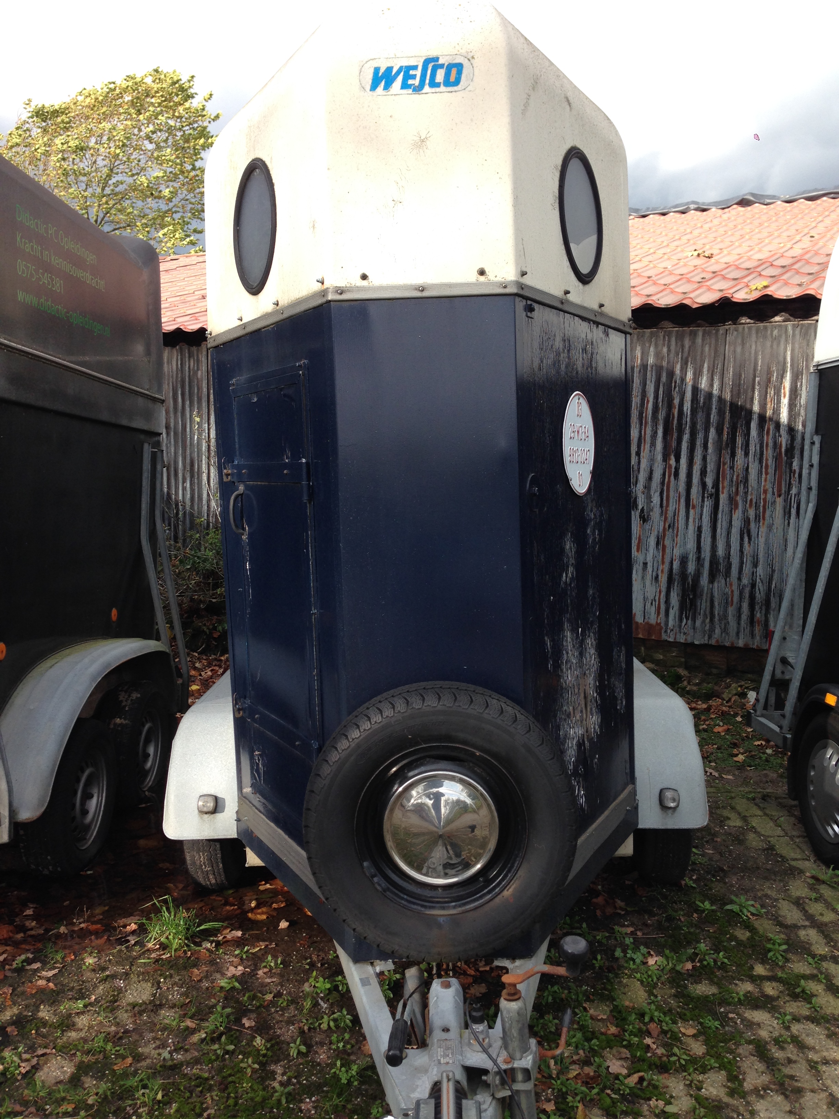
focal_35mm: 33
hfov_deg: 42.9
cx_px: 420
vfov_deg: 55.4
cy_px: 560
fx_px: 1066
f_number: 2.4
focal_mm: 4.12
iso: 50
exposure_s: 1/536
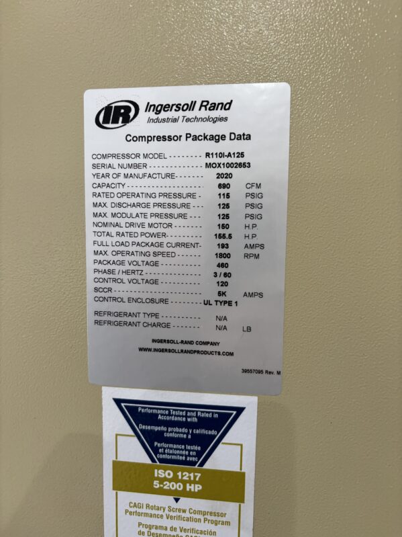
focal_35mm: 26
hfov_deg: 53.1
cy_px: 268
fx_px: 403
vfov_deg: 67.3
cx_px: 201
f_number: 1.6
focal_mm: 5.96
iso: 160
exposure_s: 1/60
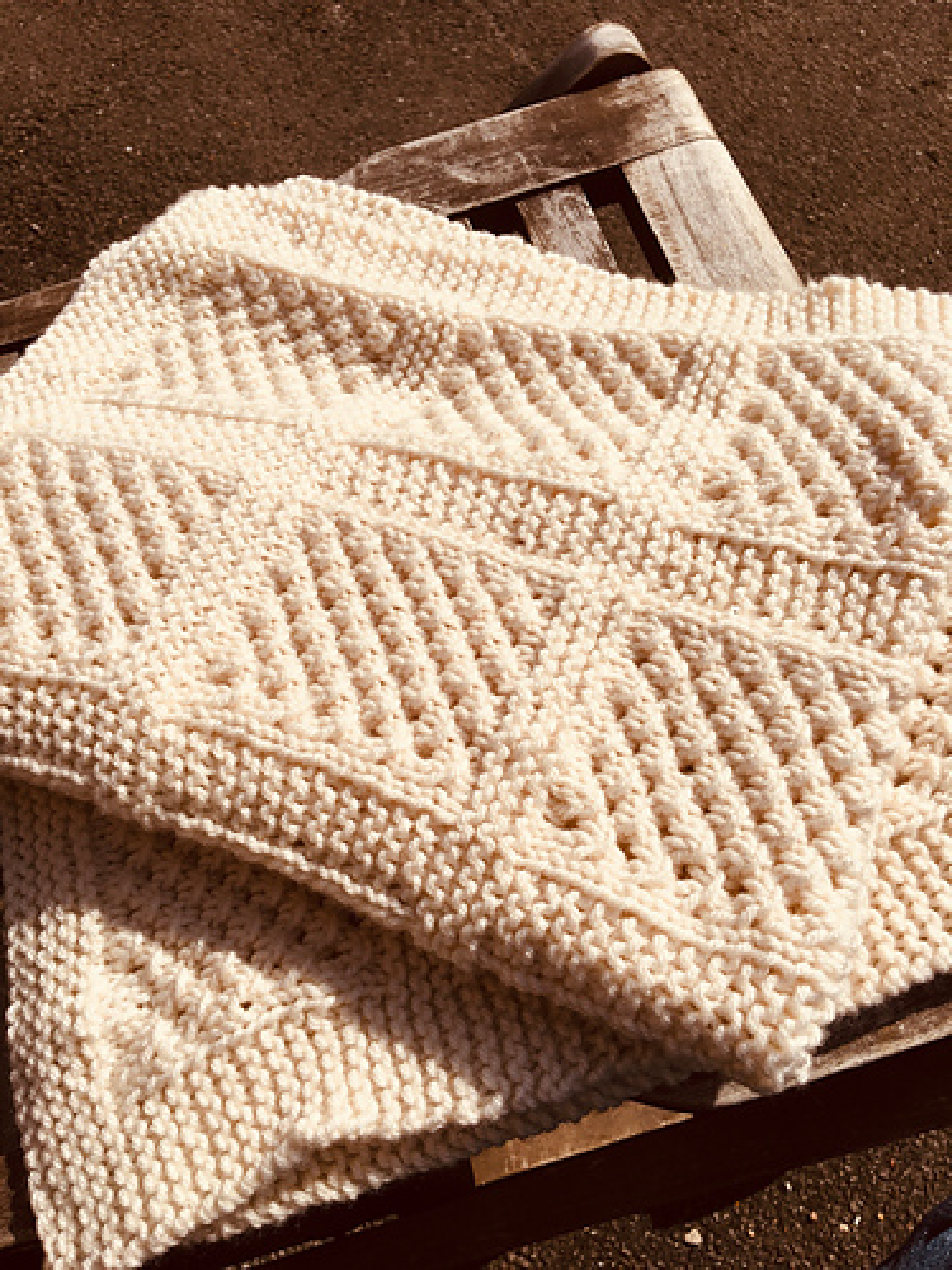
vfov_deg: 61.7
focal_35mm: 29
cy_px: 635
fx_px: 1063
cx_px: 476
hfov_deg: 48.2
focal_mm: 4.15
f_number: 2.2
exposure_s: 1/4525
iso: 25
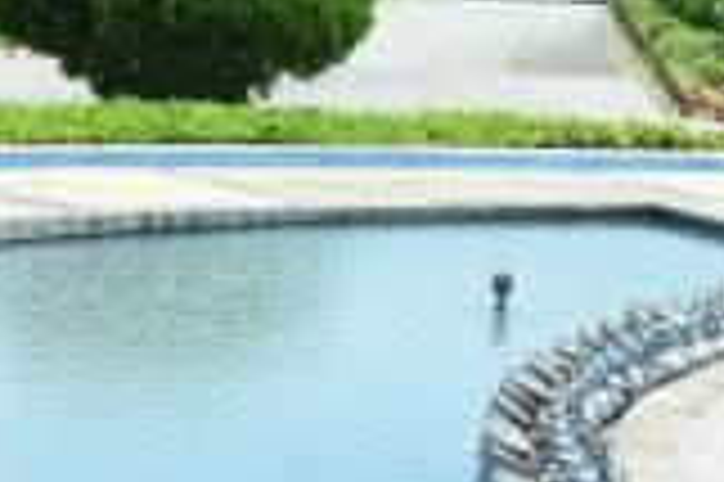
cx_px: 823
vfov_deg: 9.7
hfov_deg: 14.4
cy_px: -133
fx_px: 2793
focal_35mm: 139
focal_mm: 50
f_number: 22
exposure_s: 1/125
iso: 500
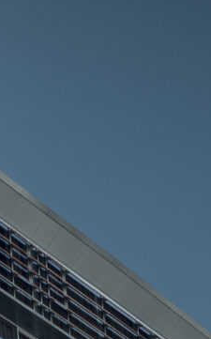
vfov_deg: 11.0
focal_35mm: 191
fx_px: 1761
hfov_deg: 6.4
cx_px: -354
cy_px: 223
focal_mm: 44
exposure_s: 1/160
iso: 100
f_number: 6.3
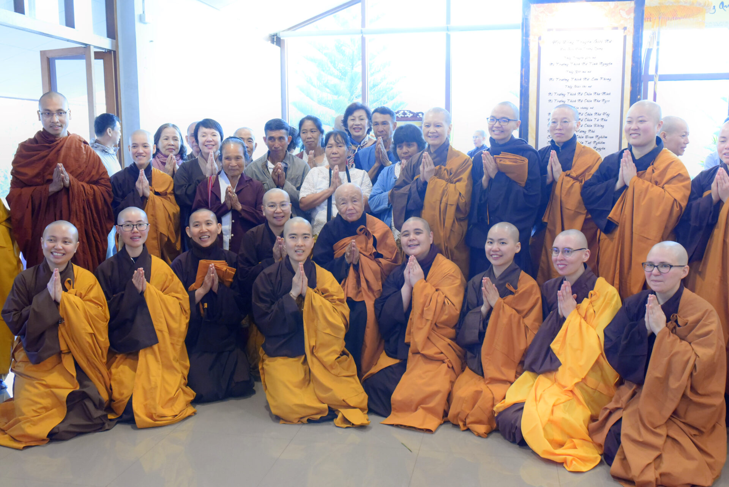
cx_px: 364
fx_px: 709
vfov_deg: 37.9
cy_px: 244
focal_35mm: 35
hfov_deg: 54.4
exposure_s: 1/60
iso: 8000
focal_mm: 35
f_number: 8
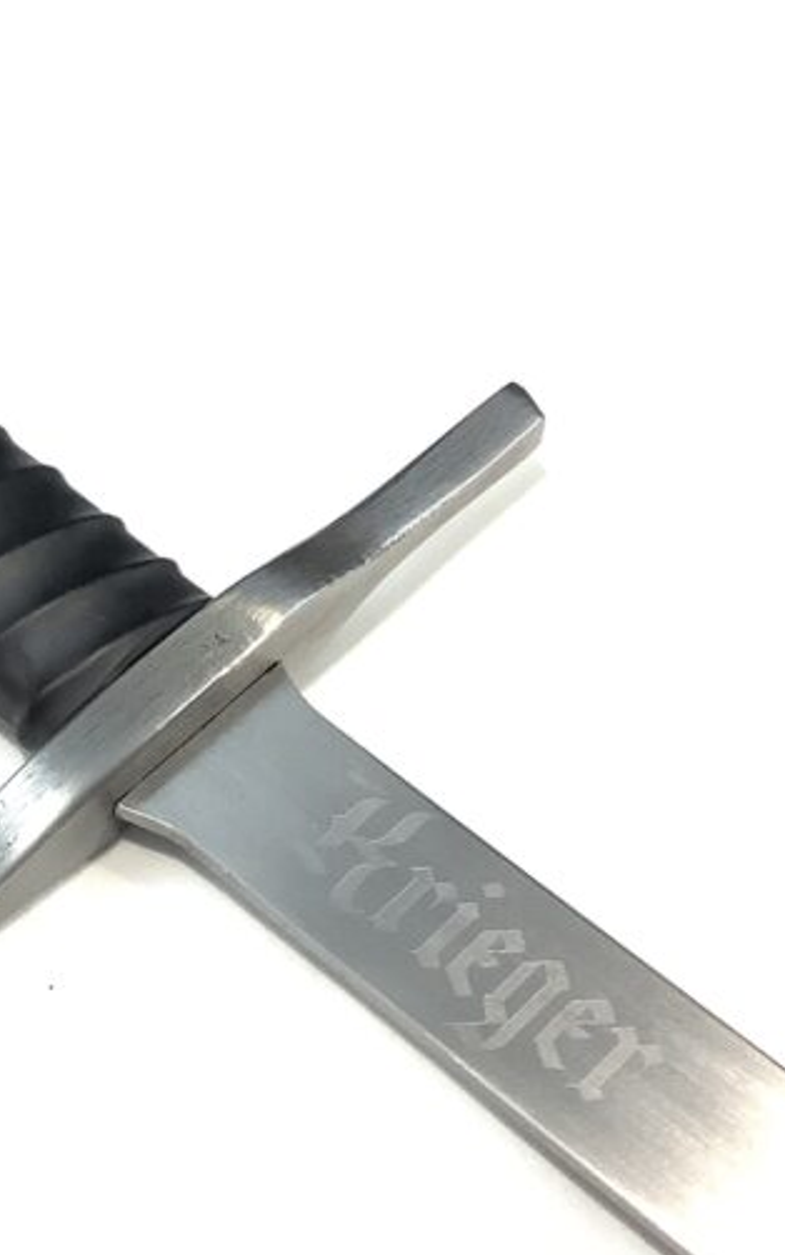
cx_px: 65
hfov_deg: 19.1
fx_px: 2292
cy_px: 790
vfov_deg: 30.5
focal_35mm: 67
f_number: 2.4
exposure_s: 1/60
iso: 200
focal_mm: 3.3
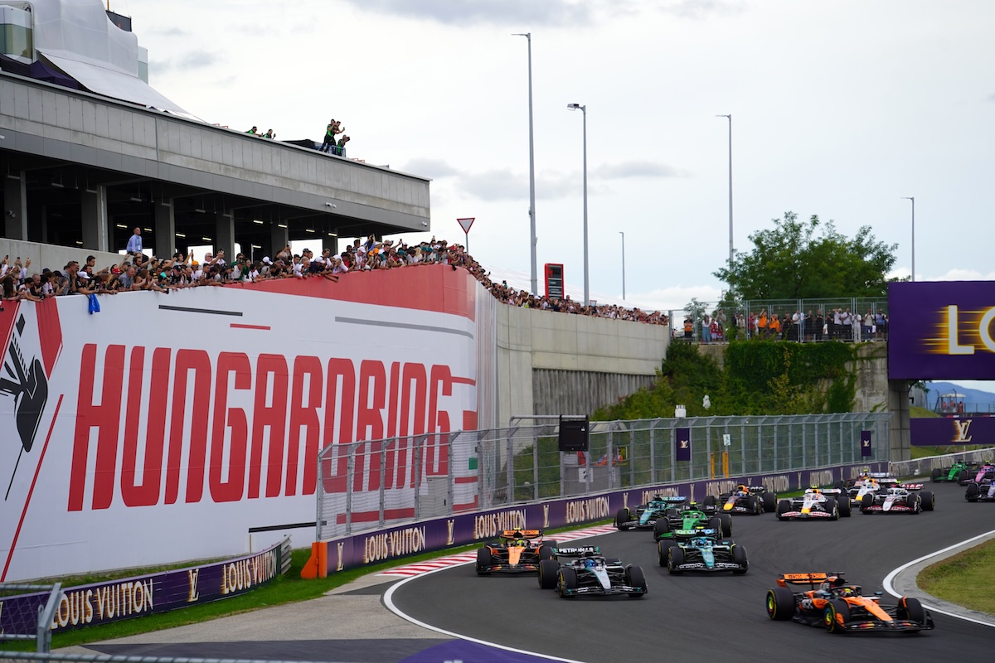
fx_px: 4035
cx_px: 498
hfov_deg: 14.1
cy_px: 332
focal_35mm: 146
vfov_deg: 9.4
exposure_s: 1/400
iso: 100
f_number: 5.6
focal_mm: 146
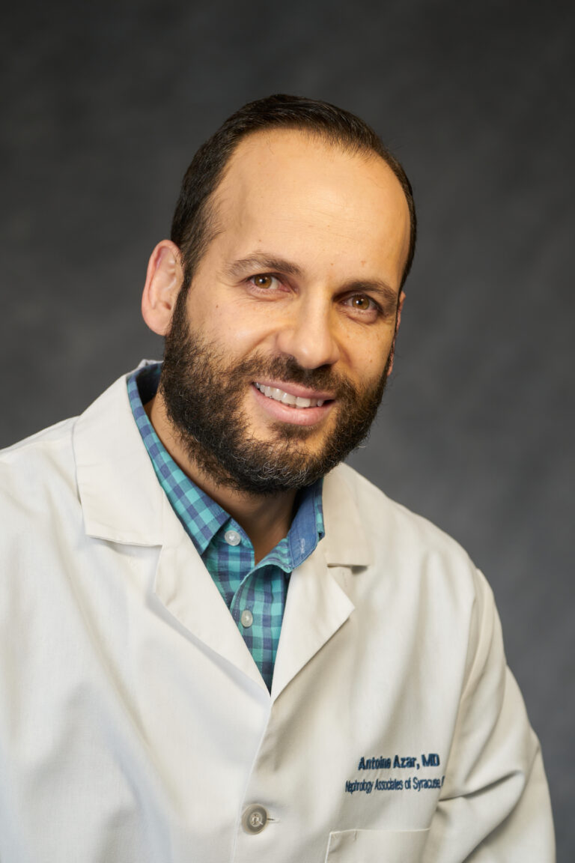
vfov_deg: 12.7
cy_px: 432
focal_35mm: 162
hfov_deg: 8.5
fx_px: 3881
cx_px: 288
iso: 400
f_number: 5
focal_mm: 162
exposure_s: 1/250
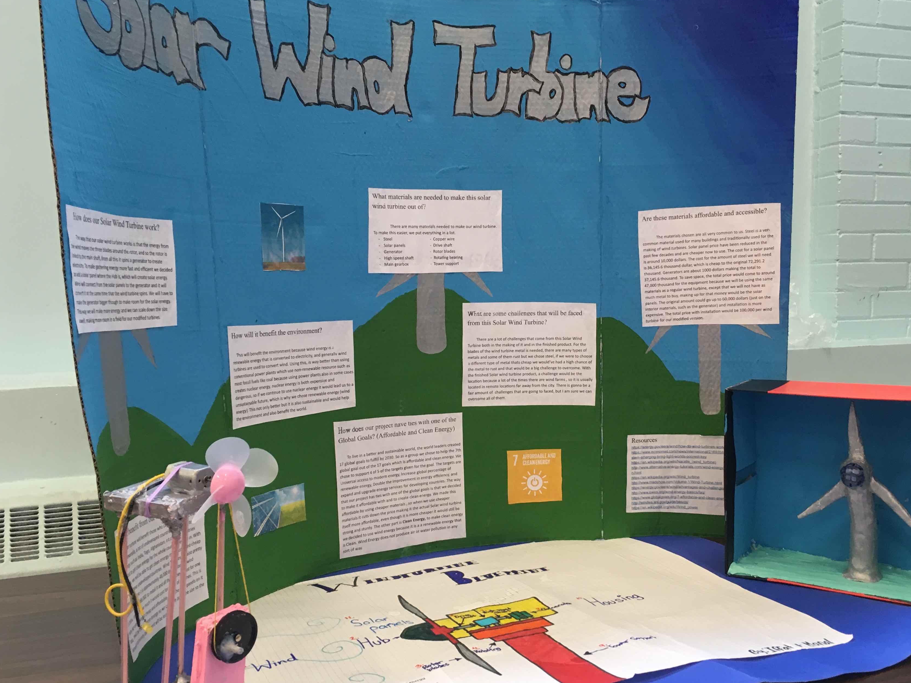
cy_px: 373
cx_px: 513
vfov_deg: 40.7
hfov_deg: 52.5
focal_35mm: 35
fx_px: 921
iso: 80
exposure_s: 1/30
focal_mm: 4.15
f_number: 2.2
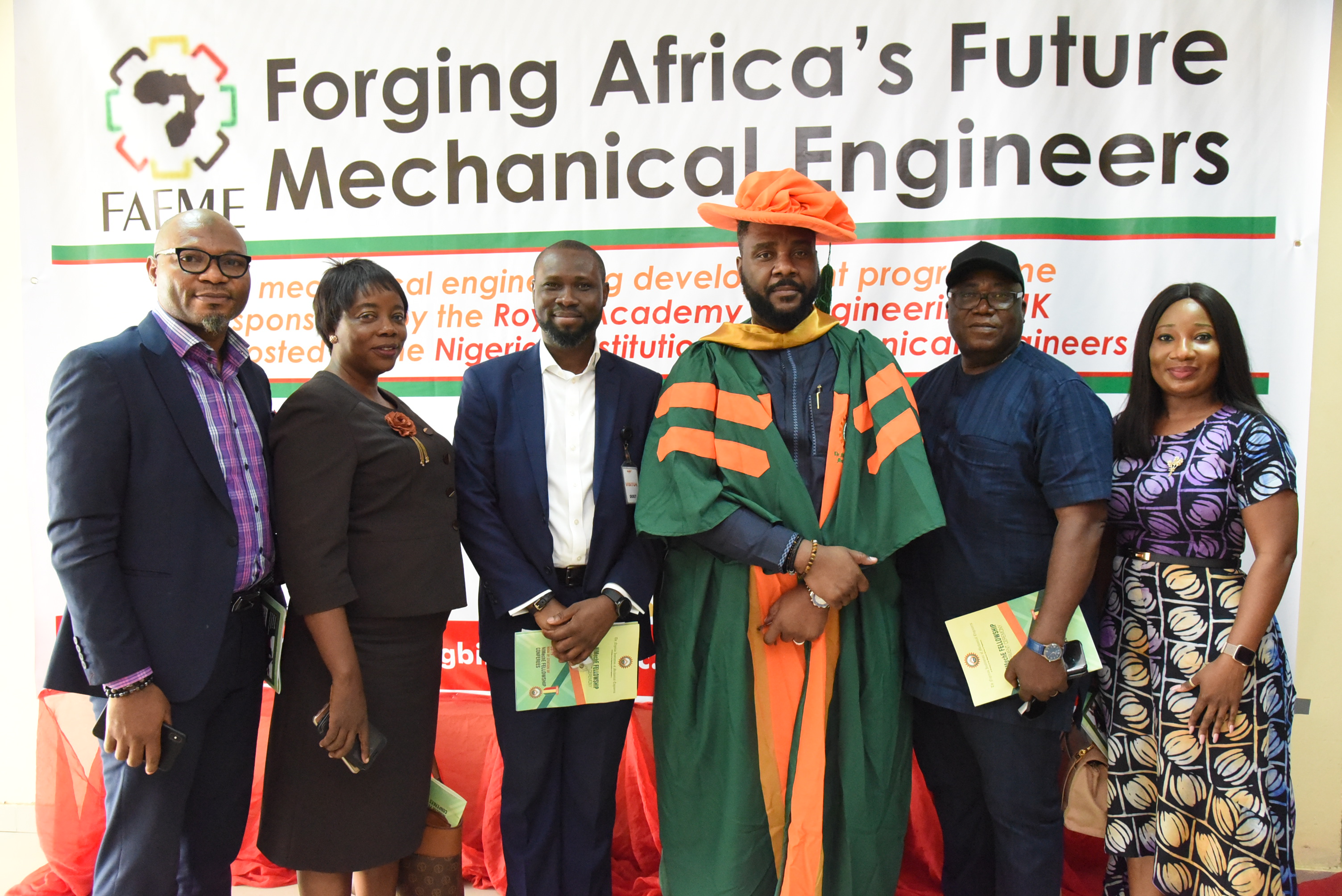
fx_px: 1044
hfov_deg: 65.5
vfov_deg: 46.4
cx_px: 671
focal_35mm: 28
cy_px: 448
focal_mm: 28
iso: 12800
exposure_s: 1/200
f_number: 5.6
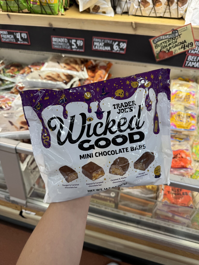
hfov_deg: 56.8
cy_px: 132
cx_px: 100
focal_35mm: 24
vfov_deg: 71.6
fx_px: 184
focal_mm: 6.76
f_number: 1.78
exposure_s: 1/121
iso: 80
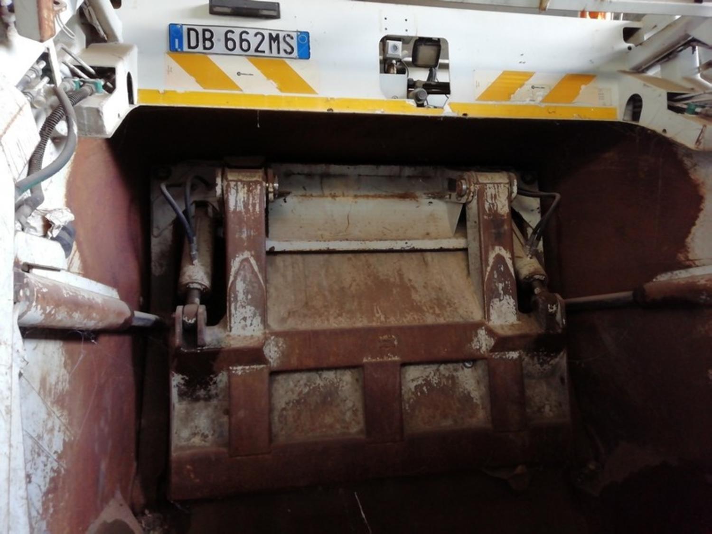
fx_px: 535
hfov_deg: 67.3
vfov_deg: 53.1
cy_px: 267
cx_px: 356
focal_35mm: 26
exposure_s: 1/25
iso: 320
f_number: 2.2
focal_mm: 3.21
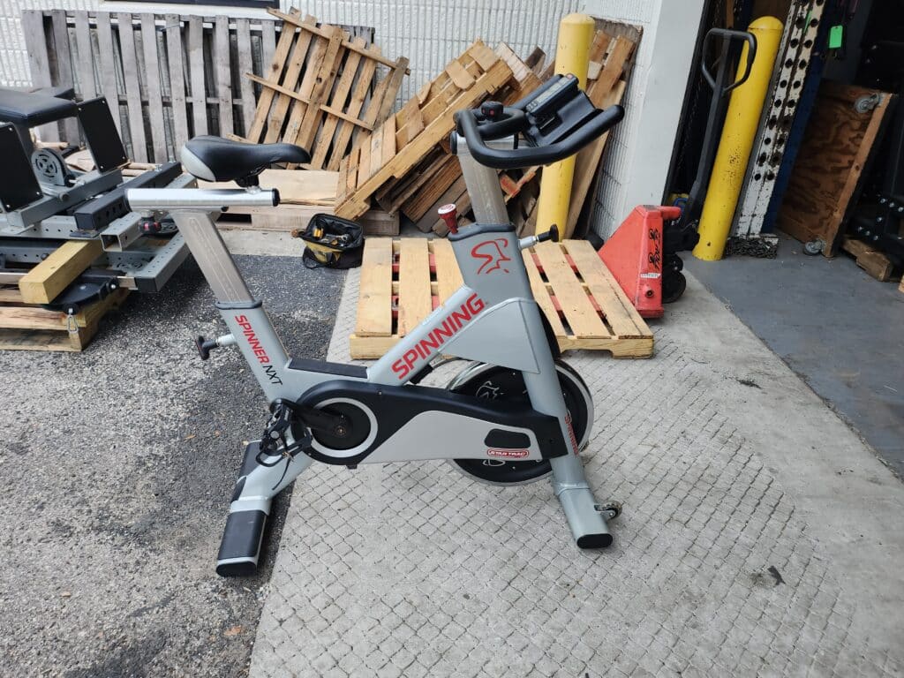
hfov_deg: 71.6
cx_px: 452
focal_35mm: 24
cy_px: 339
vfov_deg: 56.8
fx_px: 627
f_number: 1.8
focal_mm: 5
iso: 100
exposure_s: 1/180
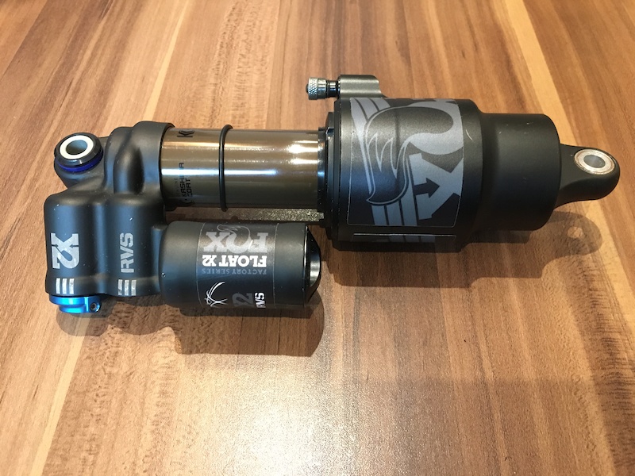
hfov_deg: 61.7
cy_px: 238
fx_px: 532
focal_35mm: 29
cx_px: 318
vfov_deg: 48.2
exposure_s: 1/20
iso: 200
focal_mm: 4.15
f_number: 2.2
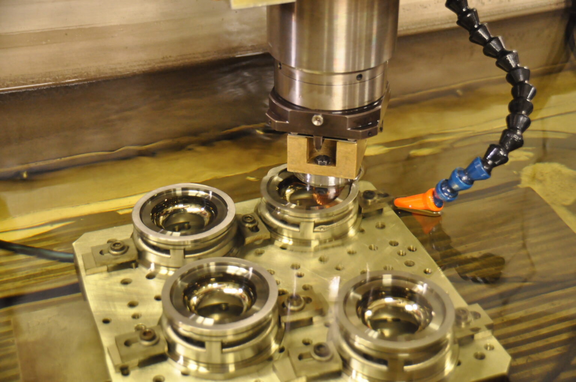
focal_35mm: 66
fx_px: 1055
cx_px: 288
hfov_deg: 30.5
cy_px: 191
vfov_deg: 20.6
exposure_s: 1/15
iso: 2000
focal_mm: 44
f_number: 4.5
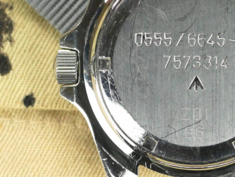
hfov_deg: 12.3
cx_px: 193
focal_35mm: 160
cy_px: 69
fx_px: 1086
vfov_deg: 9.3
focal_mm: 30
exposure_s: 1/250
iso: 800
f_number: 4.5
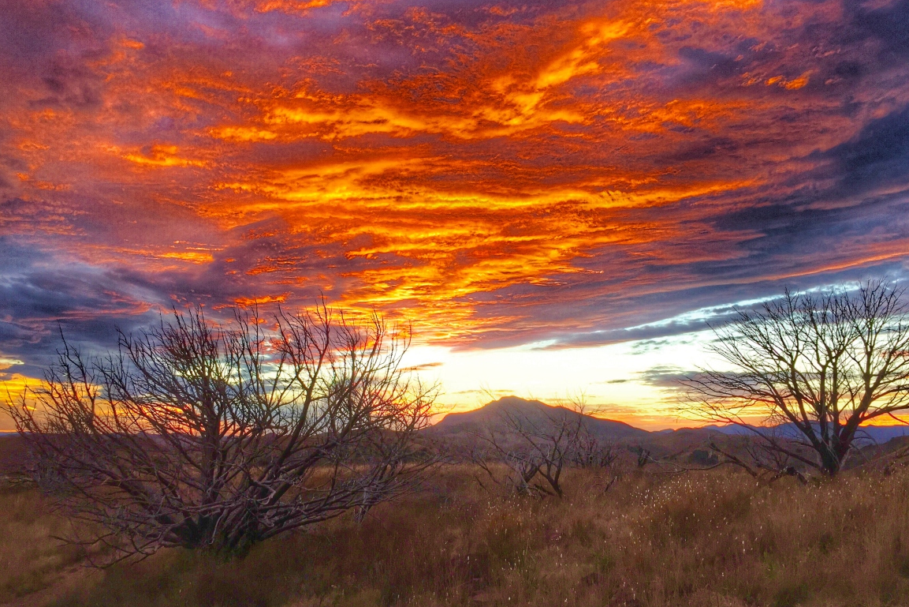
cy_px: 298
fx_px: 783
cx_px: 458
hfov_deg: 60.3
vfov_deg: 42.3
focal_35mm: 31
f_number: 2.2
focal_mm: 4.15
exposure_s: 1/40
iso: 32
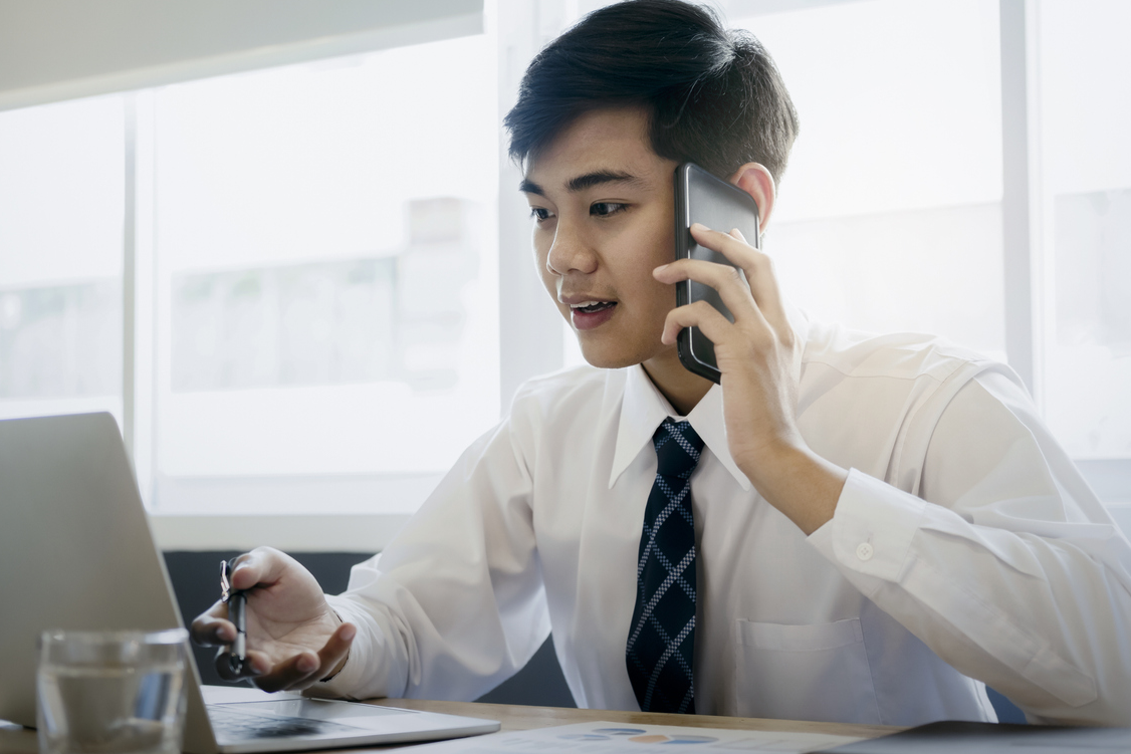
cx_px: 559
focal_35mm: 59
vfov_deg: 23.0
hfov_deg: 33.9
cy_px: 405
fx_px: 1854
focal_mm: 35
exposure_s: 1/60
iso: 500
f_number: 2
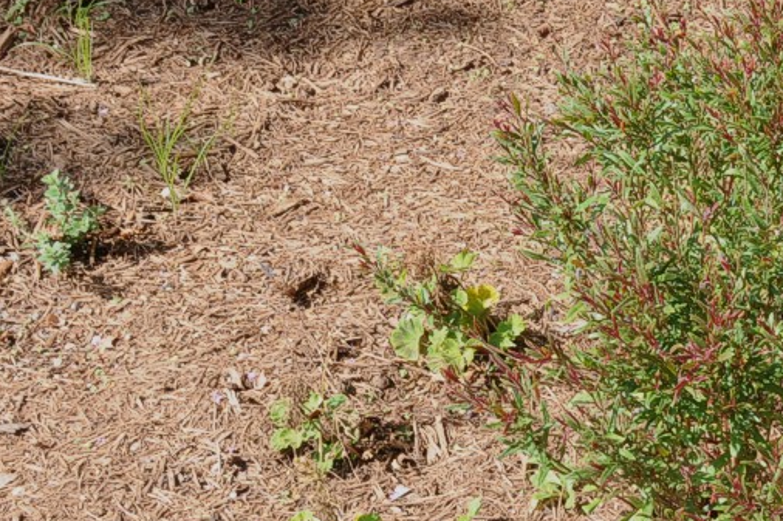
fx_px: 2370
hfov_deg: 18.2
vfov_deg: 12.6
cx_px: 810
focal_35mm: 109
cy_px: 274
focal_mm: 26
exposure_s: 1/80
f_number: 14
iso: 250
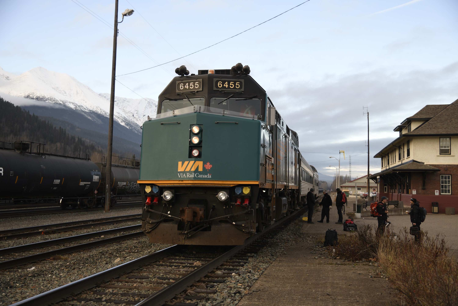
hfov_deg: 48.5
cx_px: 229
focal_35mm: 40
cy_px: 153
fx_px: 509
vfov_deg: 33.4
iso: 64
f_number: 4.5
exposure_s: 1/80
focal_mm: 40
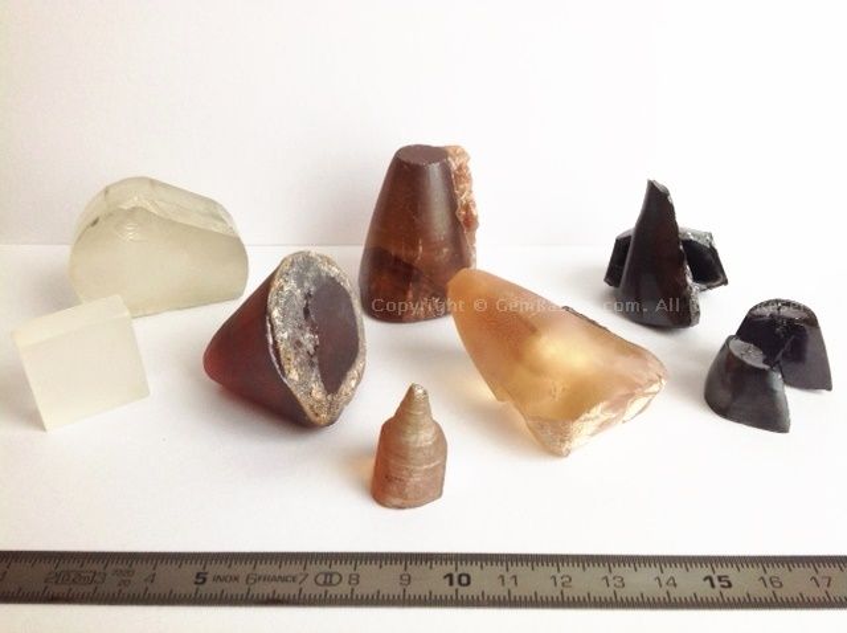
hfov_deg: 52.7
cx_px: 424
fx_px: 855
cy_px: 316
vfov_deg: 40.6
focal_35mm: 35
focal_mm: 4.28
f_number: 2.4
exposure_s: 1/24
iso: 50
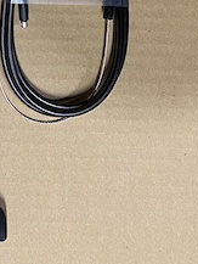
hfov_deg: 14.3
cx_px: -112
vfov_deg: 19.6
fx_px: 731
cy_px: -19
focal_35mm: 96
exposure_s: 1/60
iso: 200
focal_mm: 4.25
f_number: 1.8
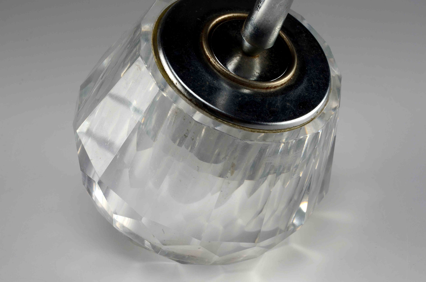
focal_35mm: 75
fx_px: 886
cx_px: 213
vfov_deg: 18.1
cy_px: 141
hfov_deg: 27.0
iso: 100
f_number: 20
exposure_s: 1/80
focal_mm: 50
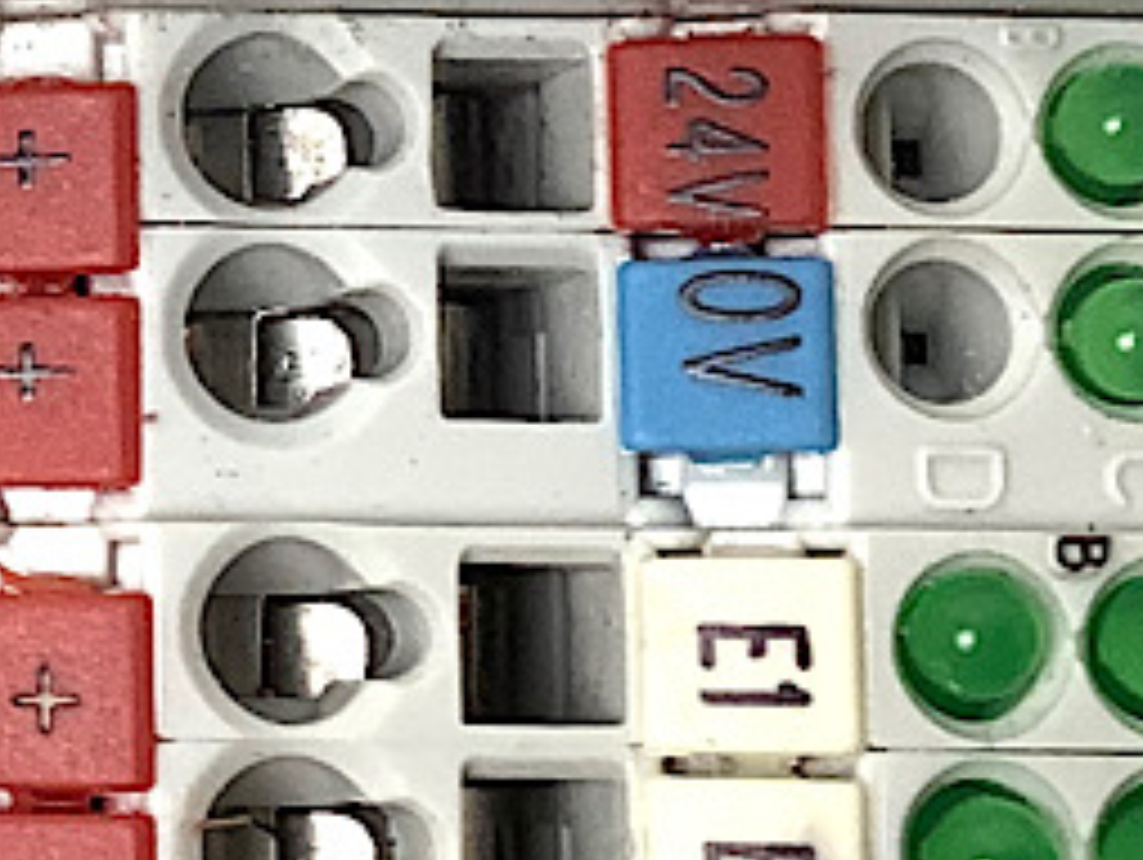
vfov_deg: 10.1
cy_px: -104
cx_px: -398
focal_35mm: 145
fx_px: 4792
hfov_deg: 13.1
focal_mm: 3.3
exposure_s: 1/50
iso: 64
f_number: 2.4
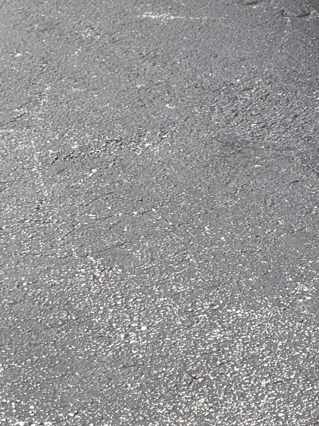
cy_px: -306
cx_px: 548
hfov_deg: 7.2
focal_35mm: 200
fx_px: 2457
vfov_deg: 9.5
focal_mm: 6
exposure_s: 1/120
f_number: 2.4
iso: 16
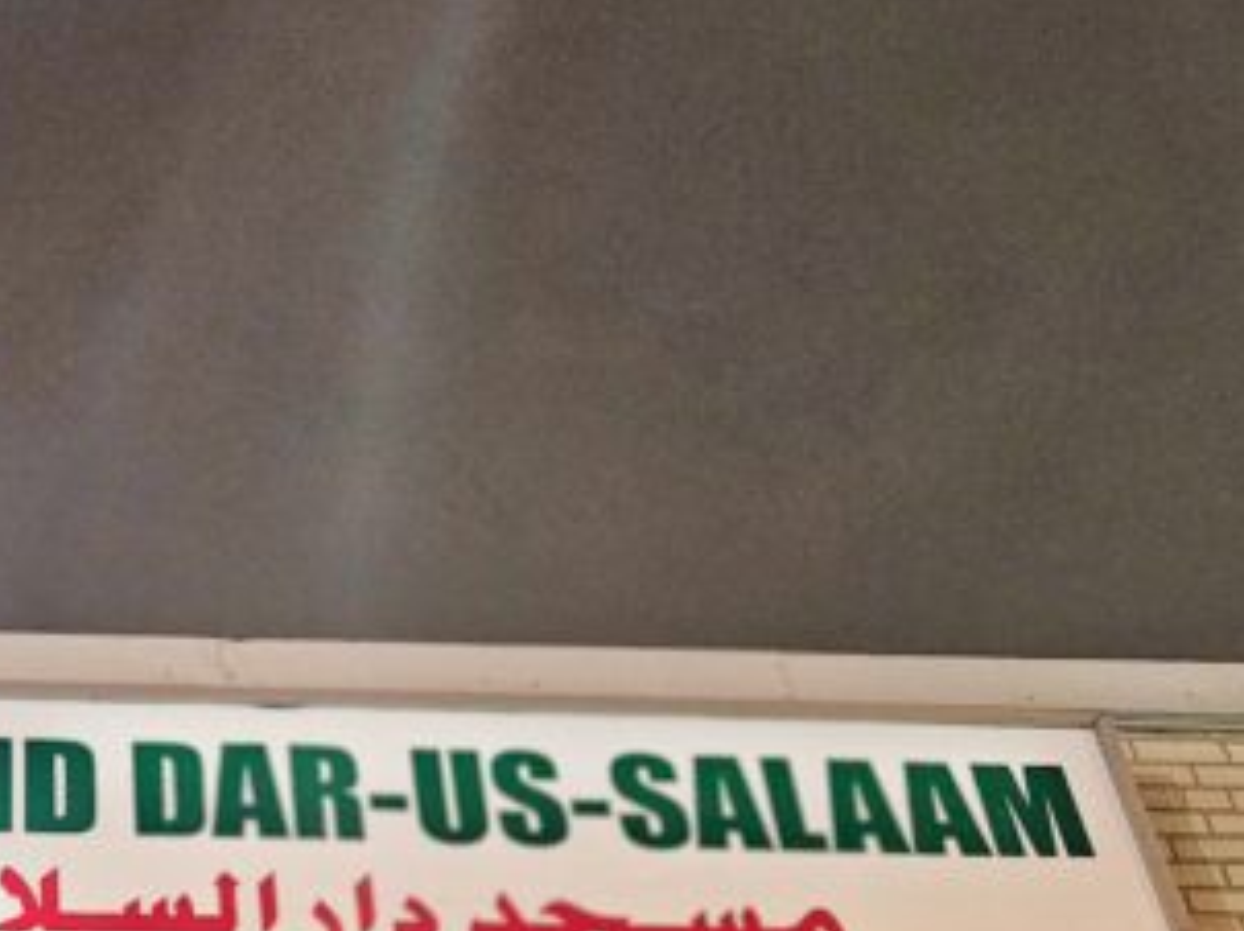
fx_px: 2190
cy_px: 935
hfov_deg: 30.1
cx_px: 78
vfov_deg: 23.0
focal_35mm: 61
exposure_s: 1/24
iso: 800
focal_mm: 5.4
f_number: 1.8
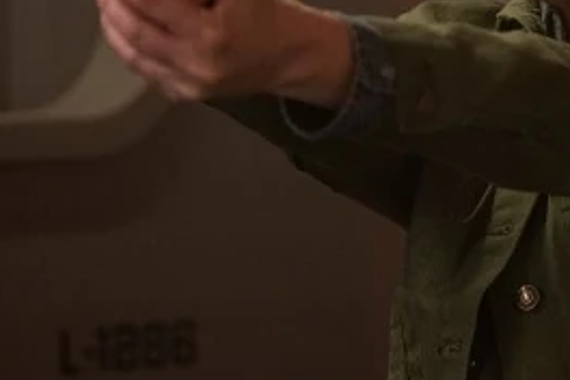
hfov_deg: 5.4
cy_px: 10
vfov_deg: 3.6
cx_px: 516
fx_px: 6080
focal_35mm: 384
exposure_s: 1/100
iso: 2500
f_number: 2.8
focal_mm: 145
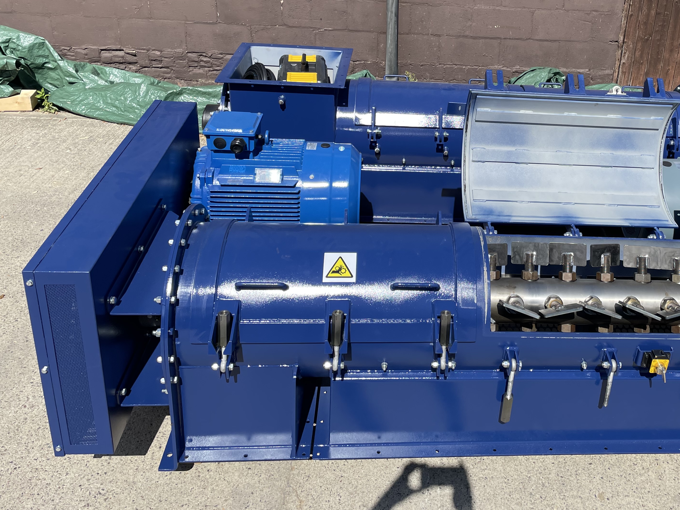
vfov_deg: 38.0
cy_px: 151
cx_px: 470
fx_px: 727
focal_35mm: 37
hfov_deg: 49.0
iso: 32
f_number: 1.6
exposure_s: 1/2882
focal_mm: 4.2
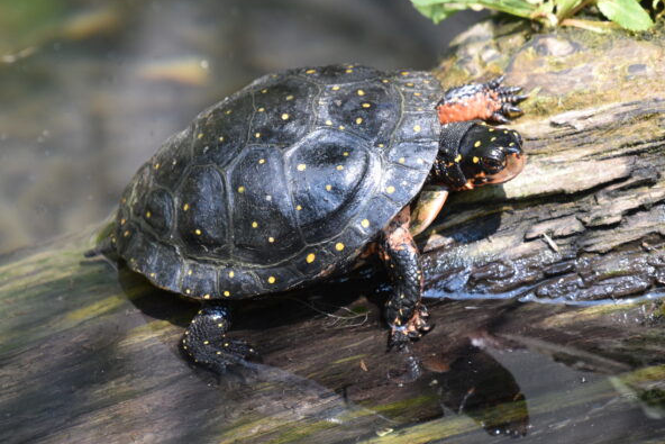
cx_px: 324
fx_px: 13302
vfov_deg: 1.9
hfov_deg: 2.9
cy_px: 210
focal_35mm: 720
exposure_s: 1/320
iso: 400
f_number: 5.6
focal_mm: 370
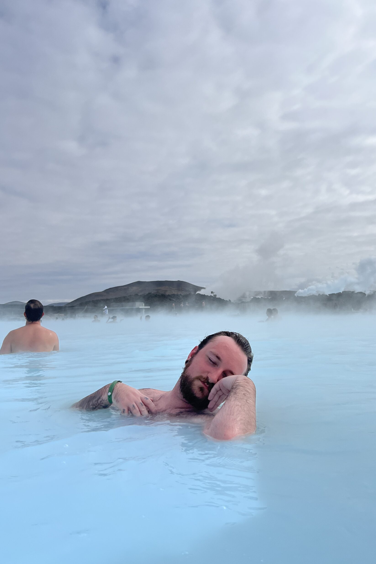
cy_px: 281
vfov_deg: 65.5
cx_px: 205
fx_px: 439
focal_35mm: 28
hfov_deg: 46.3
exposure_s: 1/12658
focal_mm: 5.7
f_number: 1.5
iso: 50
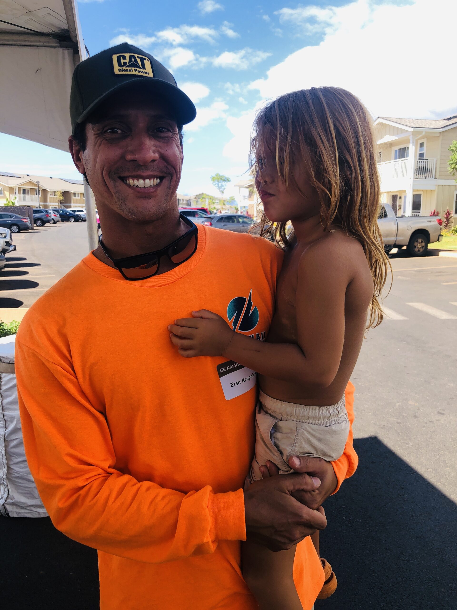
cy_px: 305
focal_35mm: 28
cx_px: 228
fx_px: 493
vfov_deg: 63.4
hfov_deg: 49.7
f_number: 1.8
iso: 20
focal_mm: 3.99
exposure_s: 1/607
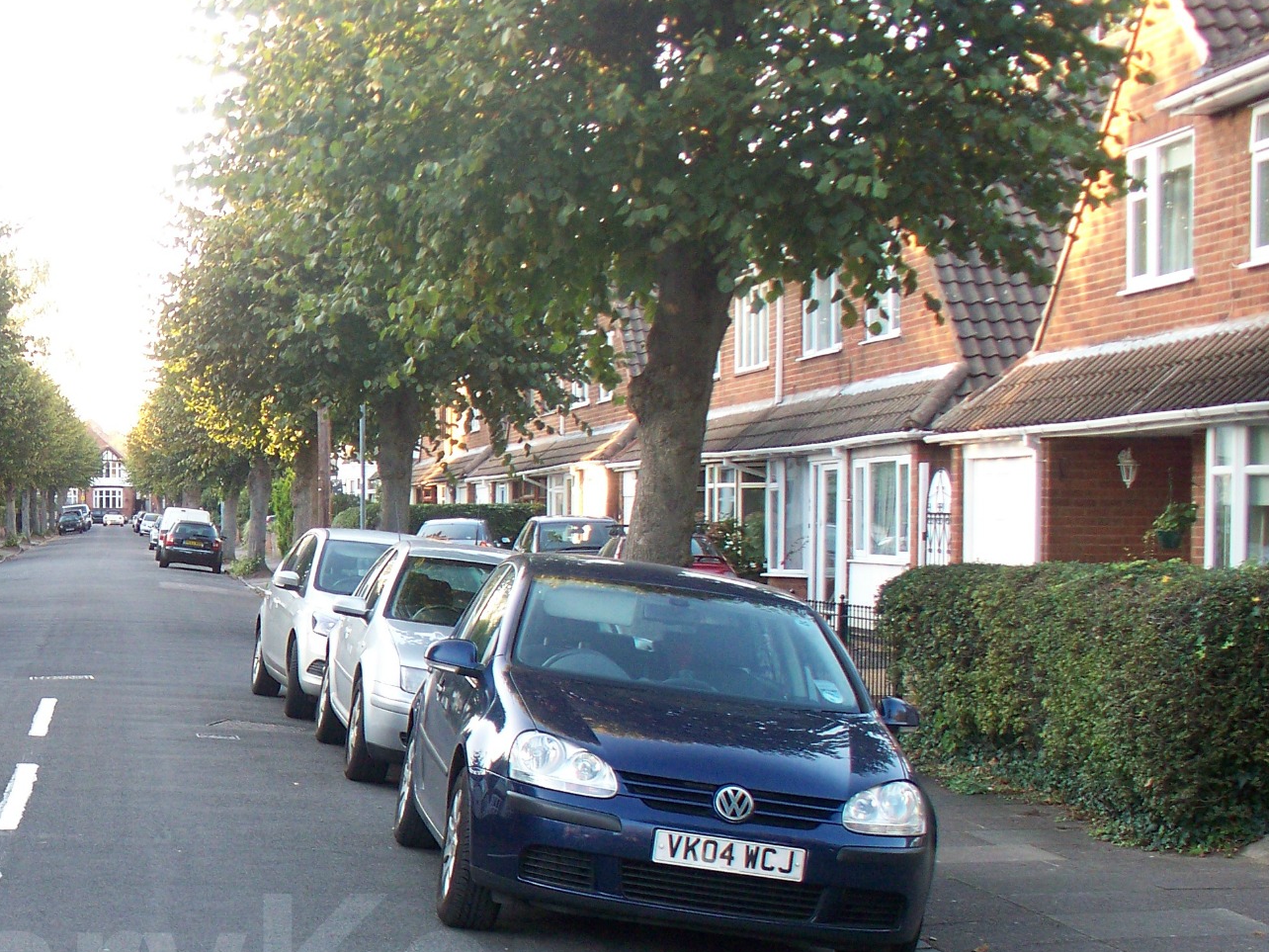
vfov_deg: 19.9
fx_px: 2713
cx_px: -28
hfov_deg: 25.0
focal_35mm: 74
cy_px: 599
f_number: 2.8
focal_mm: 7.54
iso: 125
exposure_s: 1/60
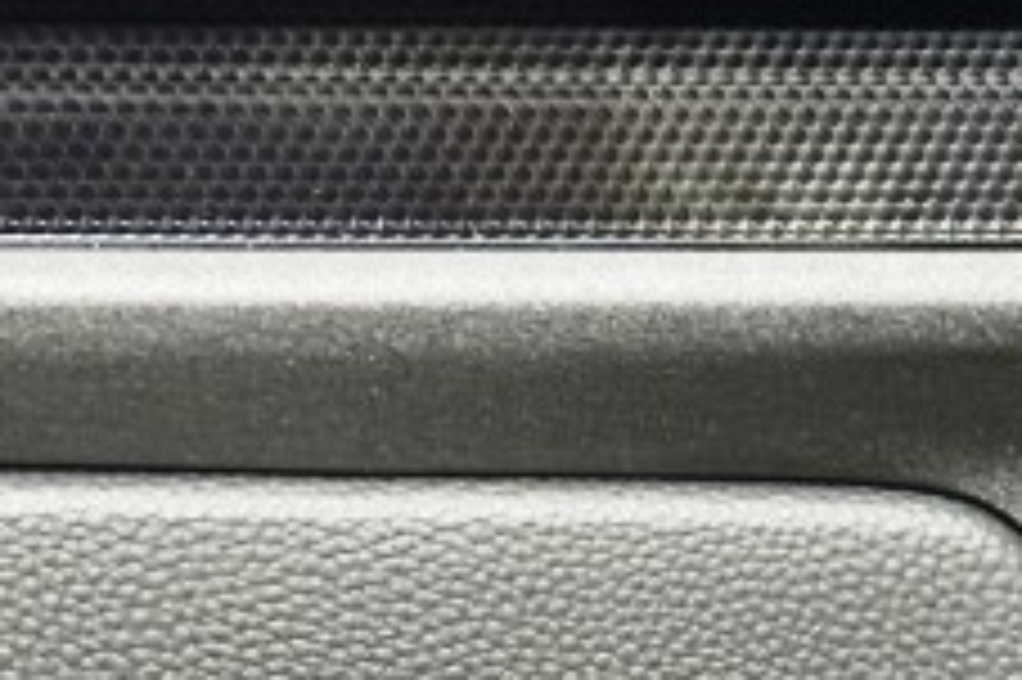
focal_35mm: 225
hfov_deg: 8.9
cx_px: 1517
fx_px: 6383
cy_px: 1378
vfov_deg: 5.9
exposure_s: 1/24
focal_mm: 6.86
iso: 640
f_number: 1.78
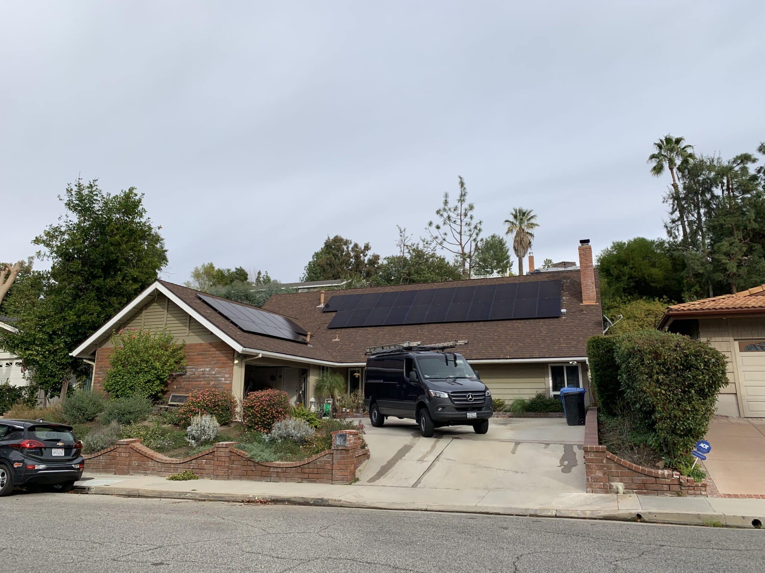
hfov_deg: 67.3
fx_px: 575
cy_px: 286
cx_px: 382
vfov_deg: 53.1
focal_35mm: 26
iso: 25
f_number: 1.8
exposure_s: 1/1689
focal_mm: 4.25
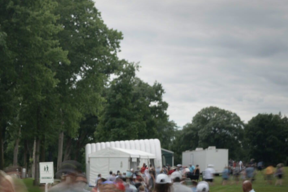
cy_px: 219
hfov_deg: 18.5
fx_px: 807
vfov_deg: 13.2
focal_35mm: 101
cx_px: -109
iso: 50
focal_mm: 35
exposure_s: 1/3
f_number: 13
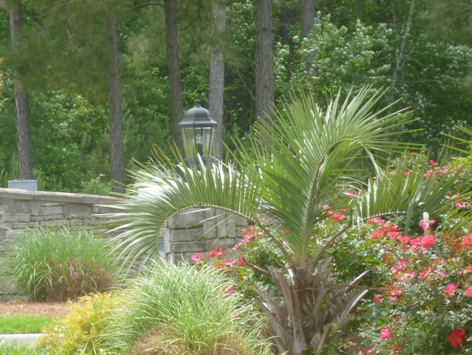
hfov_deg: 5.6
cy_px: 288
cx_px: 138
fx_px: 4789
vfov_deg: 4.2
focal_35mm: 351
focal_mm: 32.8
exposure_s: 1/160
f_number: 5.5
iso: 100
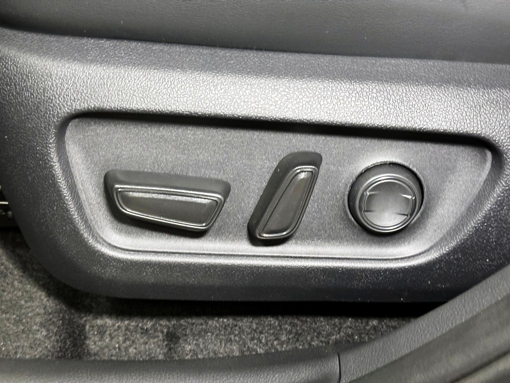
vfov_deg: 30.3
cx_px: 255
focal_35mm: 48
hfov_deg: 39.7
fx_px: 707
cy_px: 192
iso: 500
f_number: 1.78
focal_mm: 6.86
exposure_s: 1/30
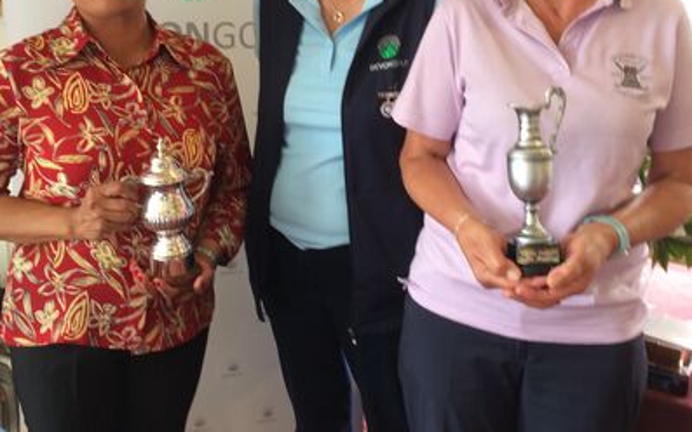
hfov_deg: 47.2
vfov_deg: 30.1
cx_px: 353
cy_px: 111
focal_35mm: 42
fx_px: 792
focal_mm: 4.15
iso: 64
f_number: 2.2
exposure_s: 1/33
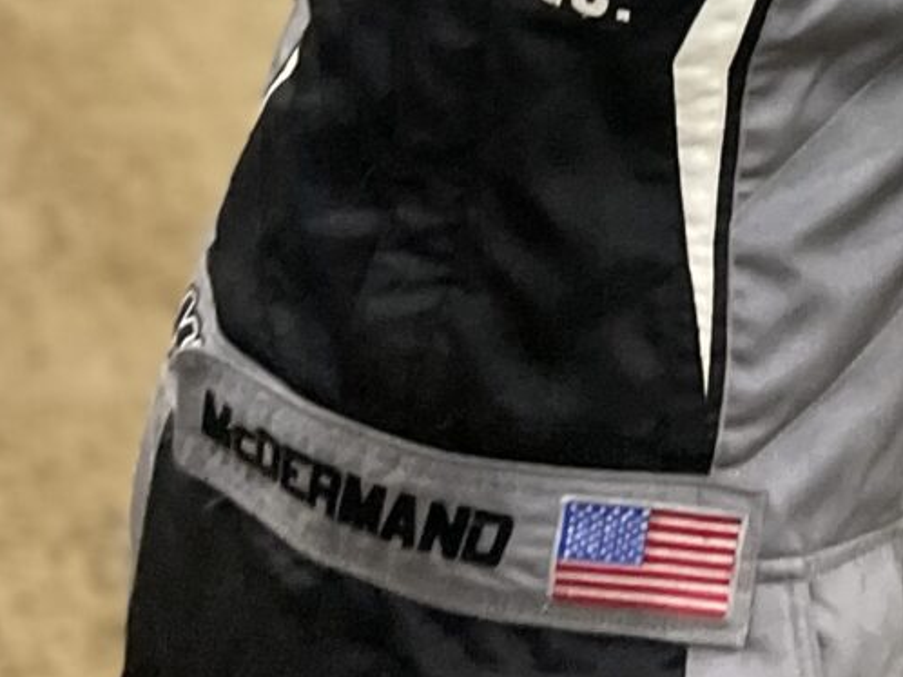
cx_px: 1345
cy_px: -437
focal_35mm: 107
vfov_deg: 12.9
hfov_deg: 16.7
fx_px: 2790
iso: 400
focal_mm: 4.2
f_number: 1.6
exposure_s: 1/60
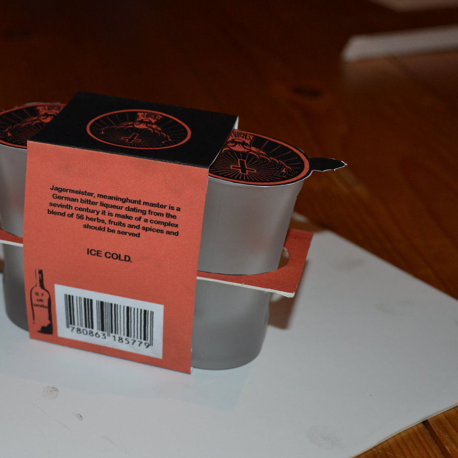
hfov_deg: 25.3
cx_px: 129
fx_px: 1013
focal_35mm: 68
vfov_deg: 25.5
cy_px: 228
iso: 450
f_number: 5
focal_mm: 35
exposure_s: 1/60
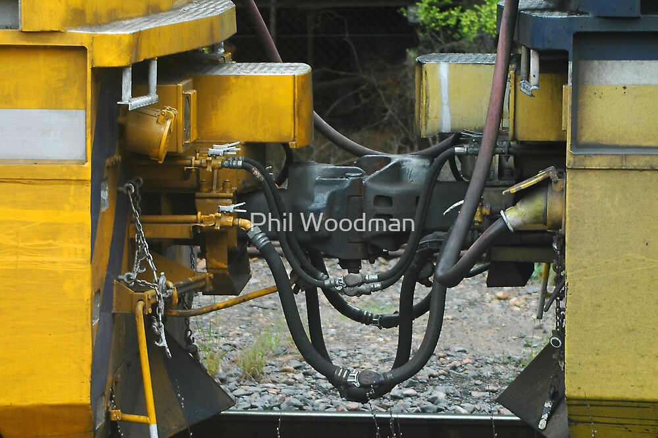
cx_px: 329
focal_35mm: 150
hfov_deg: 13.7
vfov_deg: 9.1
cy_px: 219
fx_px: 2739
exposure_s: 1/40
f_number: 5.3
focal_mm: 100
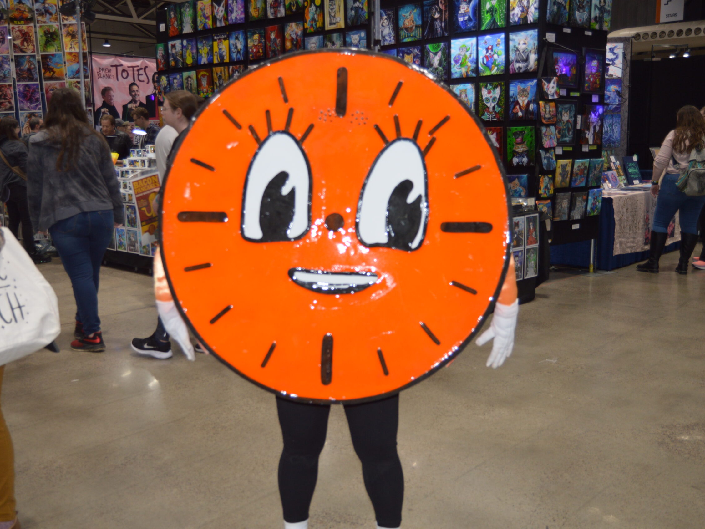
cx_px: 320
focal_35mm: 36
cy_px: 264
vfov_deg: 39.7
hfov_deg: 51.3
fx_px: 733
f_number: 3.5
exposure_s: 1/80
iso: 400
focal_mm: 22
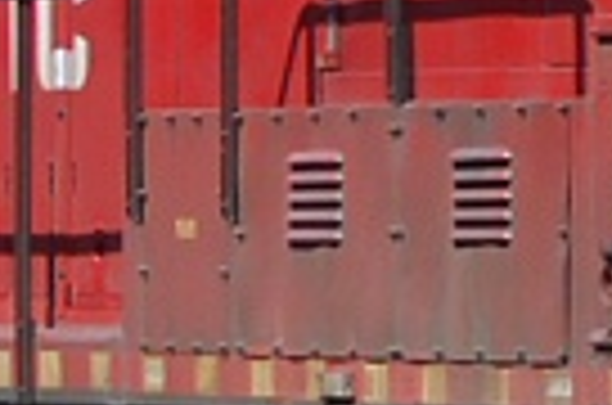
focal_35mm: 418
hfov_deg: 4.9
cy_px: 108
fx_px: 7089
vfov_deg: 3.3
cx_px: 760
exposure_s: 1/320
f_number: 5.6
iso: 100
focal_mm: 42
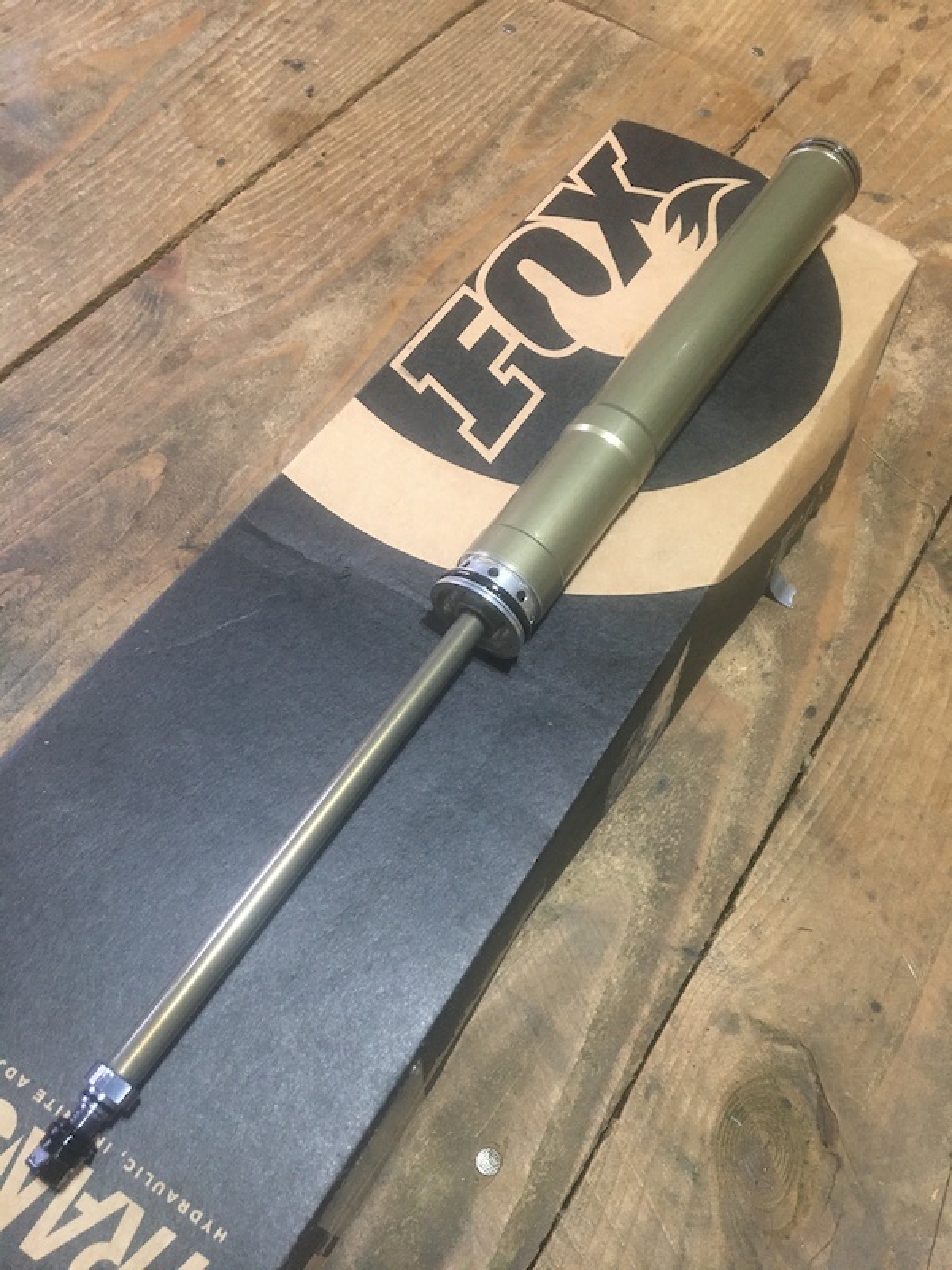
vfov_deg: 61.7
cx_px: 476
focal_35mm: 29
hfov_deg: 48.2
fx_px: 1063
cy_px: 635
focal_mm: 4.15
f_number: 2.2
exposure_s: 1/30
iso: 160
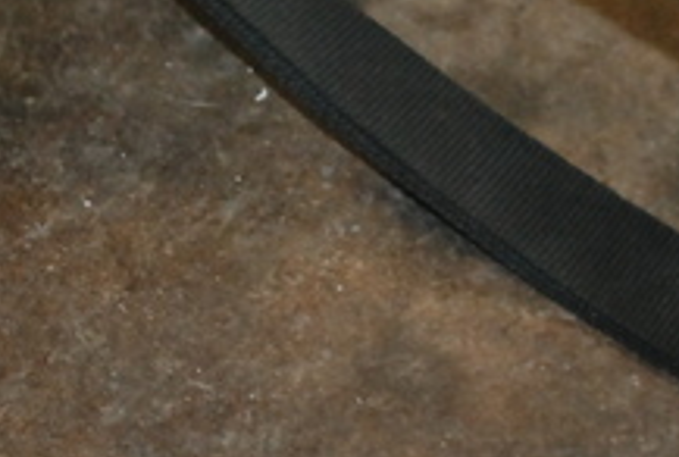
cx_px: 526
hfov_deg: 12.3
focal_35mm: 166
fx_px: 3140
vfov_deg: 8.3
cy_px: 5
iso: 1250
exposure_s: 1/60
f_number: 5.6
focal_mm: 30
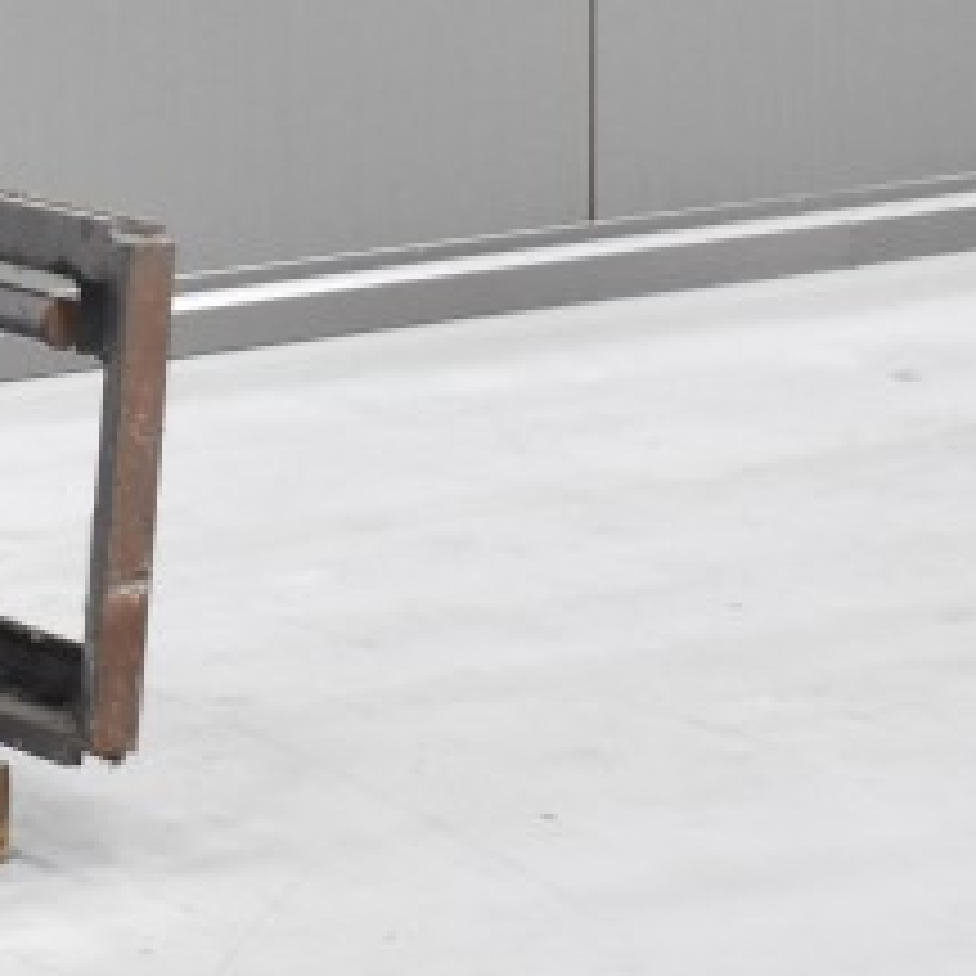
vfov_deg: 8.4
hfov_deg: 8.0
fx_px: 6519
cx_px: -1237
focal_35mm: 204
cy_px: -486
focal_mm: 29
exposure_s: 1/40
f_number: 5
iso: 1600
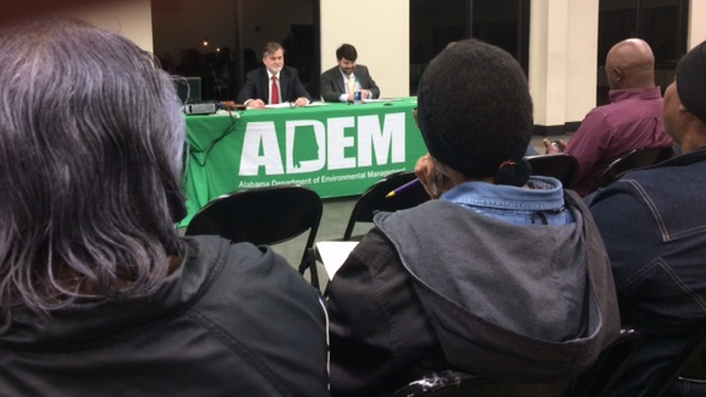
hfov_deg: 56.6
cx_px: 327
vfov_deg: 33.4
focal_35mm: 35
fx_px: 655
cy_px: 126
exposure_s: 1/30
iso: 160
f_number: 2.2
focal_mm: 4.15
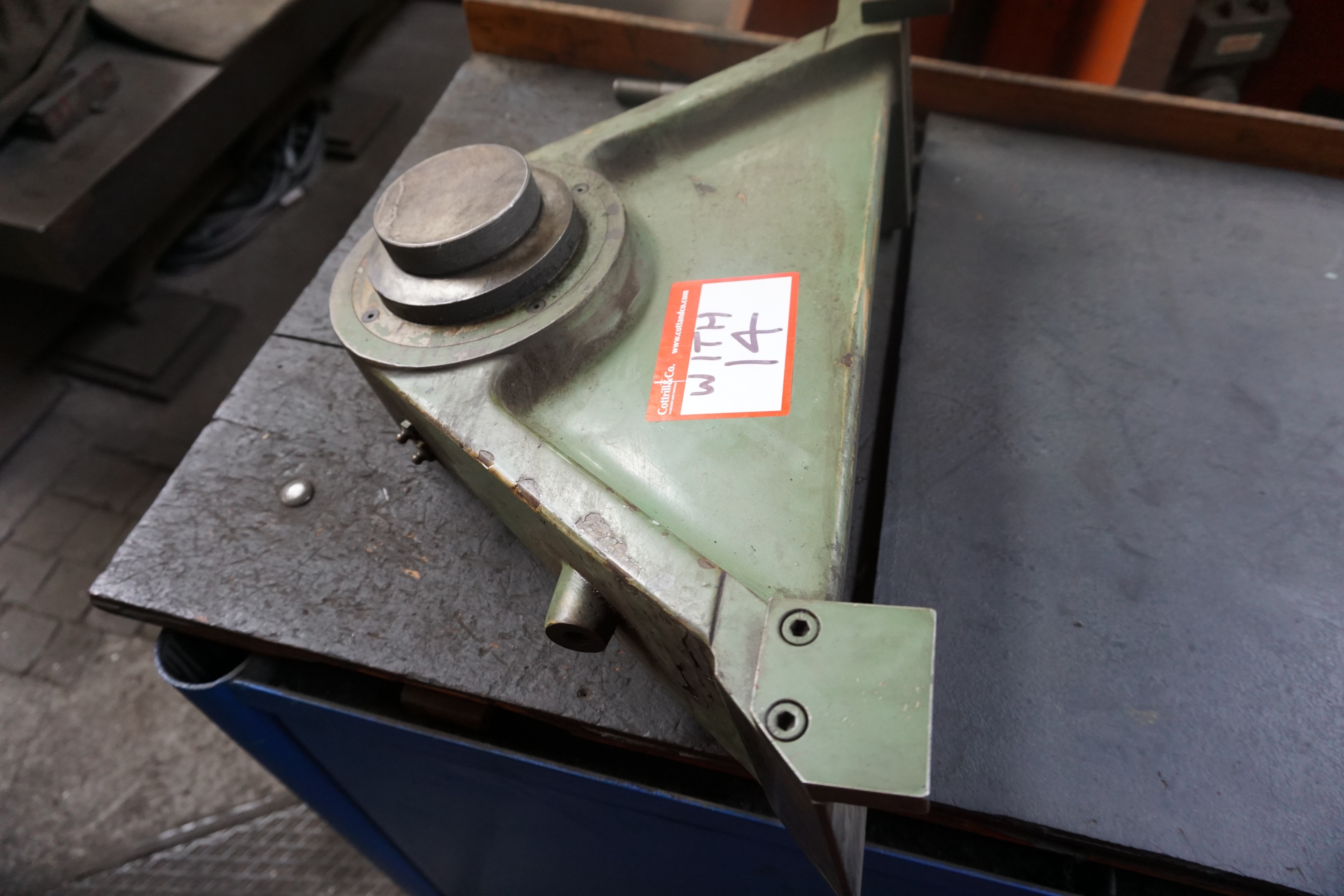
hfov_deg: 73.7
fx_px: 896
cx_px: 672
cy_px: 448
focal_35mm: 24
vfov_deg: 53.1
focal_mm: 16
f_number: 4
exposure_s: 1/60
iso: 800
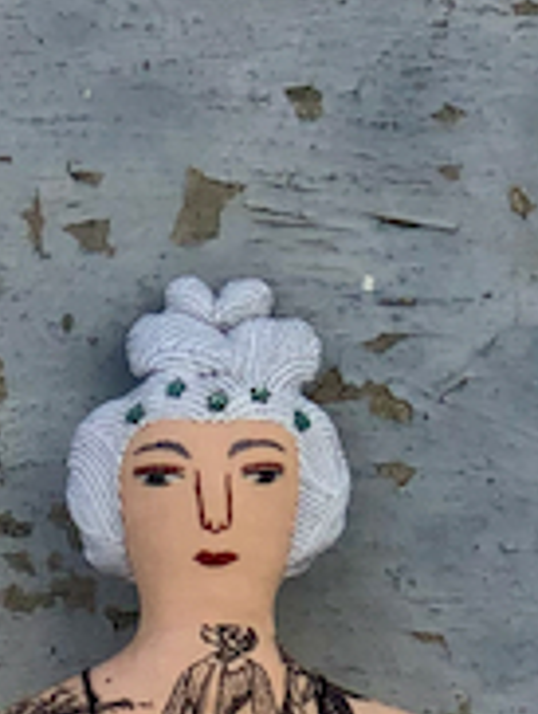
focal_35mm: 334
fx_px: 6905
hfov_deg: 4.5
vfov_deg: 5.9
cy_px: 1112
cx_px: 75
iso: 20
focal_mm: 6.6
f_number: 2.8
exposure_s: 1/374
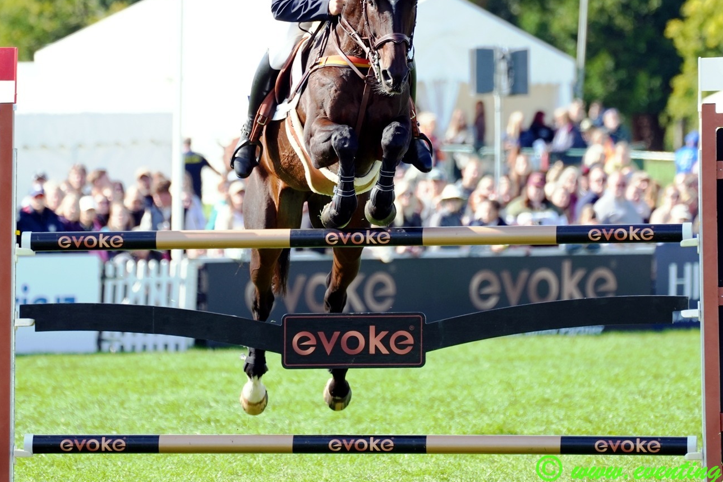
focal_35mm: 419
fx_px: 8413
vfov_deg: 3.3
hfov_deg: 4.9
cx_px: 360
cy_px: 176
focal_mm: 300
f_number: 5.6
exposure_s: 1/800
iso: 500
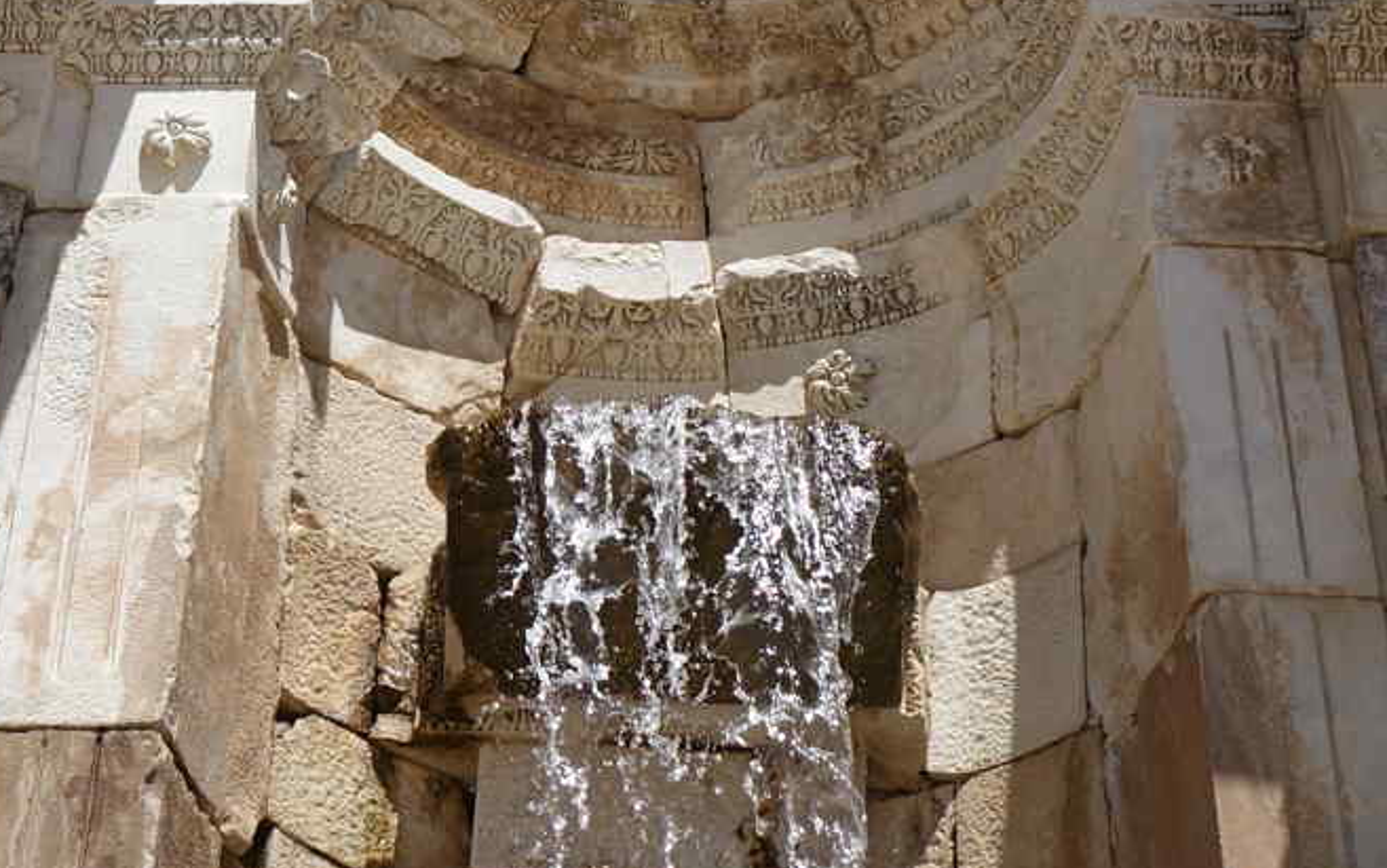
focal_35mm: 93
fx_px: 3516
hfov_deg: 22.3
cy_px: -41
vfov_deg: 13.8
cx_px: 564
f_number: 5
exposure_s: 1/800
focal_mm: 11.13
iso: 125
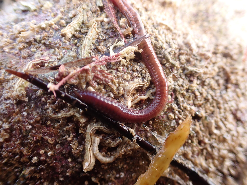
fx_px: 214
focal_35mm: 30
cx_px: 124
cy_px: 92
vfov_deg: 46.8
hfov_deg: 60.0
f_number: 2.3
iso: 125
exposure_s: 1/125
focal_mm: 5.4
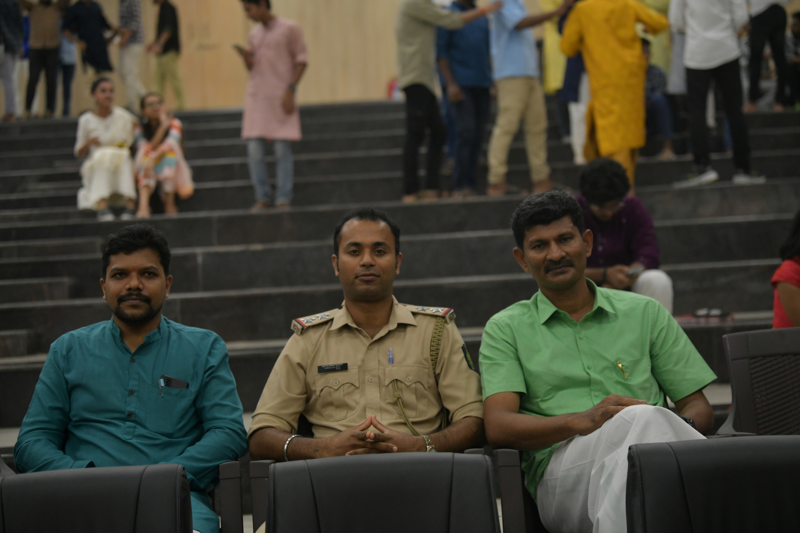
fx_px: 1555
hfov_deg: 28.8
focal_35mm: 70
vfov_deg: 19.5
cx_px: 400
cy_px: 266
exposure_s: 1/400
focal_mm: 70
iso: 1600
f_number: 2.8
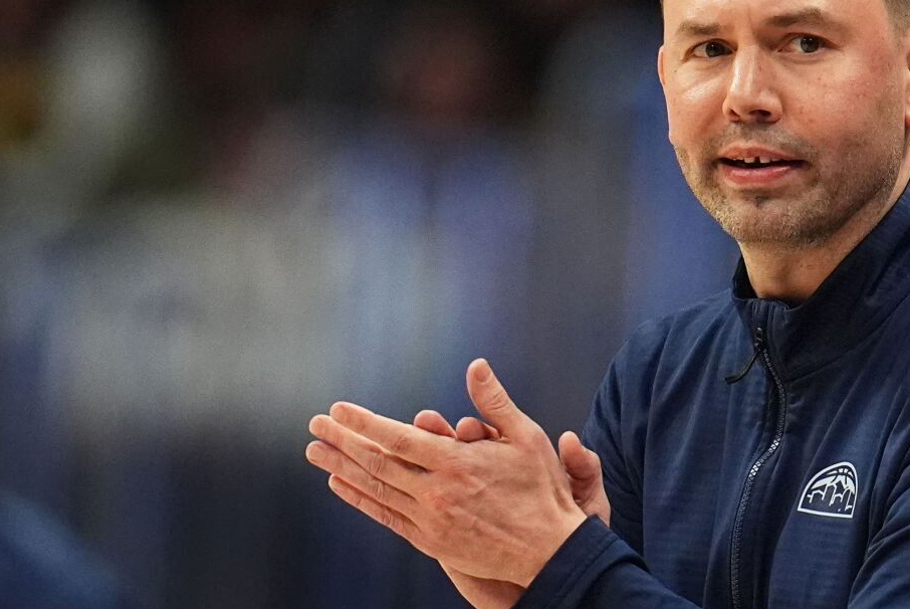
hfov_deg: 1.8
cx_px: 872
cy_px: 374
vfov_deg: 1.2
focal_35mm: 1166
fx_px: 29502
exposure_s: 1/2000
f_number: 3.2
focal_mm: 400
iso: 5000
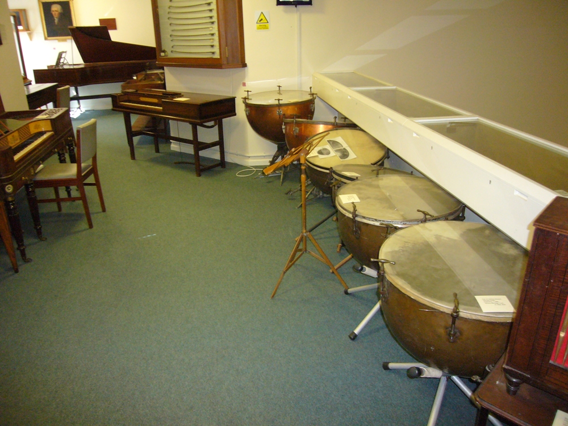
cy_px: 213
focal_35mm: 28
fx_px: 459
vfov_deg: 49.7
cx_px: 284
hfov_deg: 63.4
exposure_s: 1/8
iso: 200
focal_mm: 4.6
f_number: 2.8
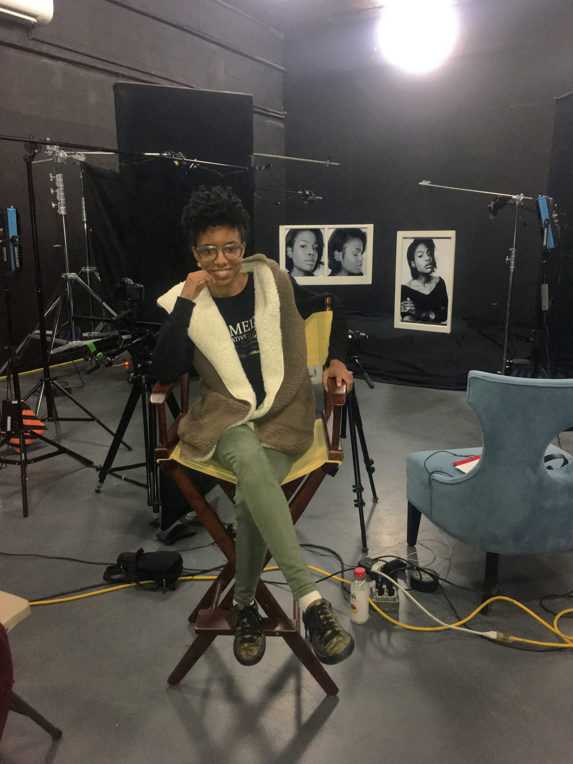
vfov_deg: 61.7
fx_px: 640
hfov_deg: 48.2
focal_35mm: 29
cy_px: 382
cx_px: 286
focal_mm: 4.15
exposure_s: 1/16
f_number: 2.2
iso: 250
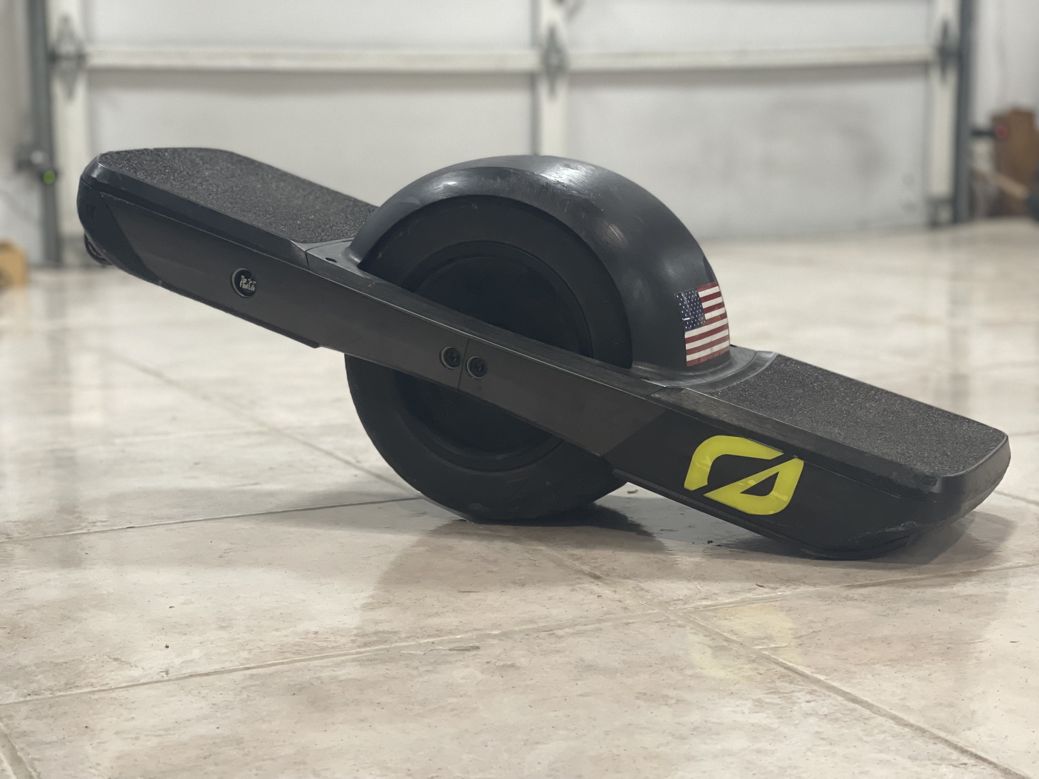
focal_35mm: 64
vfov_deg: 22.9
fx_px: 1921
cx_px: 520
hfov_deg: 30.3
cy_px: 390
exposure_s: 1/40
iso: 320
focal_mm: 7.5
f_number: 2.2
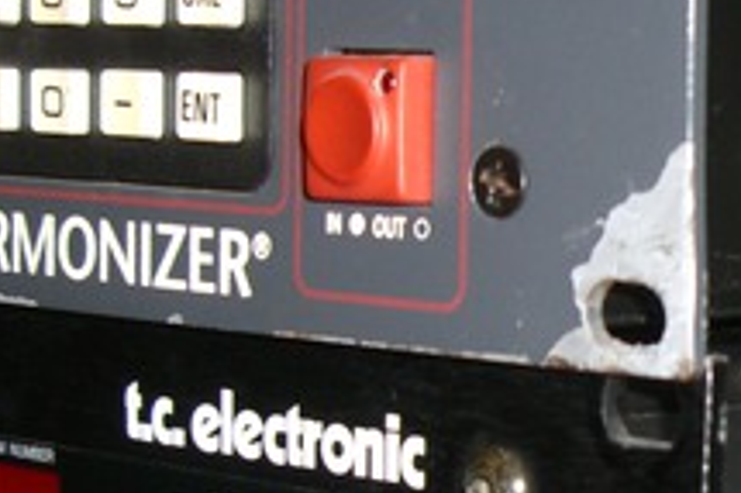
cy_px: 483
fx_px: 3023
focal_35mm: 147
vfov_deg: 9.3
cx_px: 838
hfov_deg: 13.7
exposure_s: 1/60
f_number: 2.8
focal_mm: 7.9
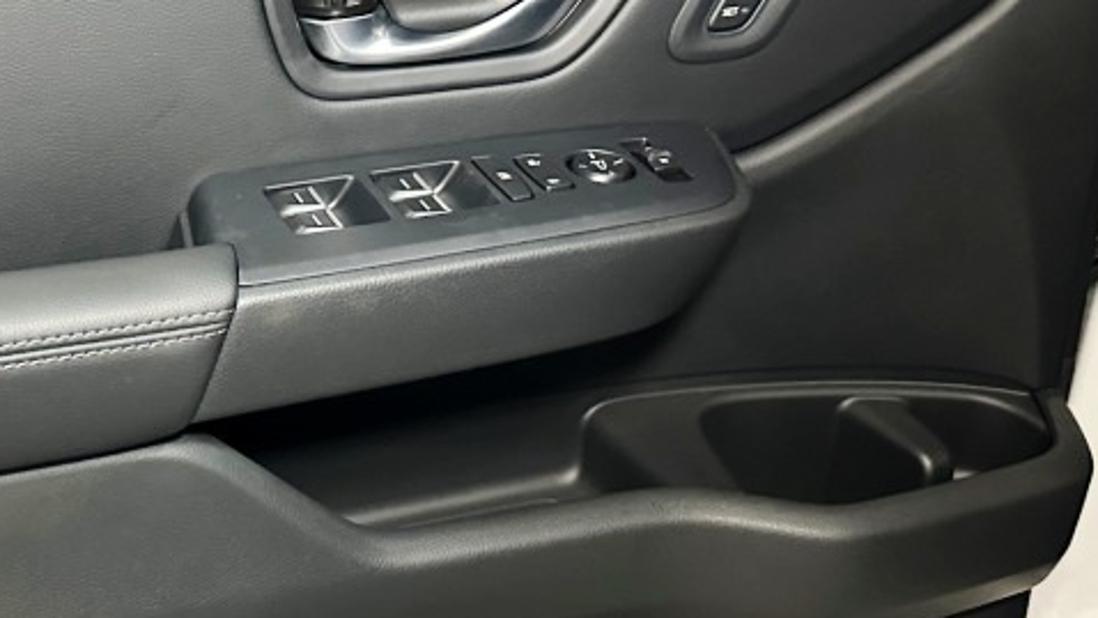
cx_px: 154
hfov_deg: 35.5
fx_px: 1631
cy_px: 296
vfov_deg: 21.5
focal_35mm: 56
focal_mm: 6.86
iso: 800
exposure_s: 1/40
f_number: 1.78
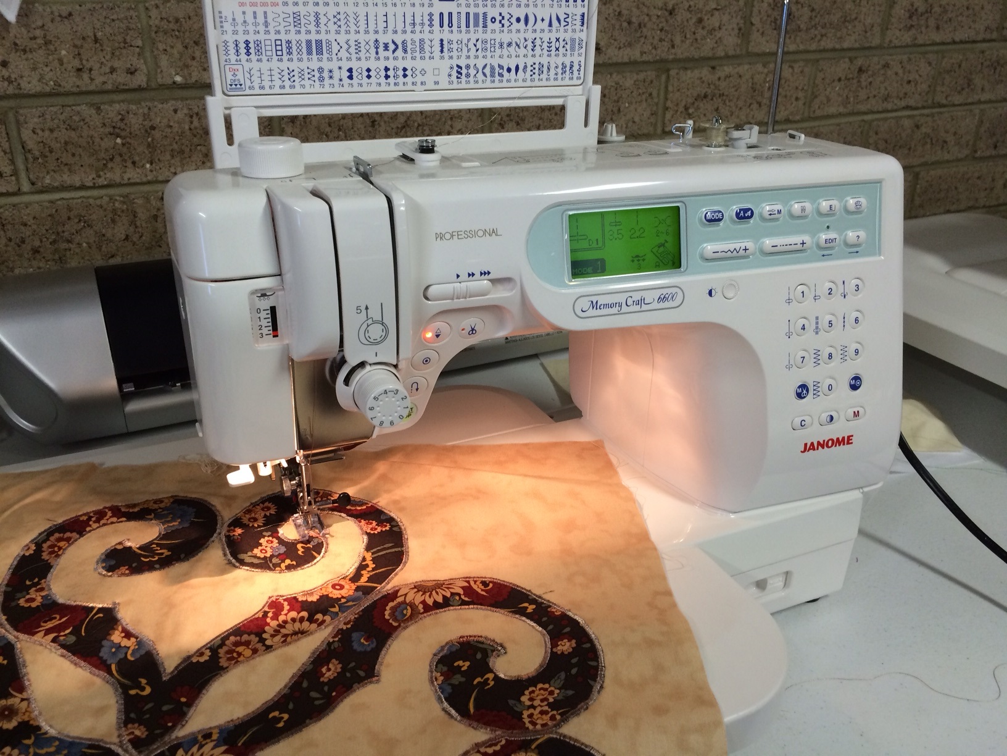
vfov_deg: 48.2
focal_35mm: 29
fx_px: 844
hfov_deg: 61.7
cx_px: 504
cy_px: 378
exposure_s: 1/33
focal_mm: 4.15
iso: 80
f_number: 2.2
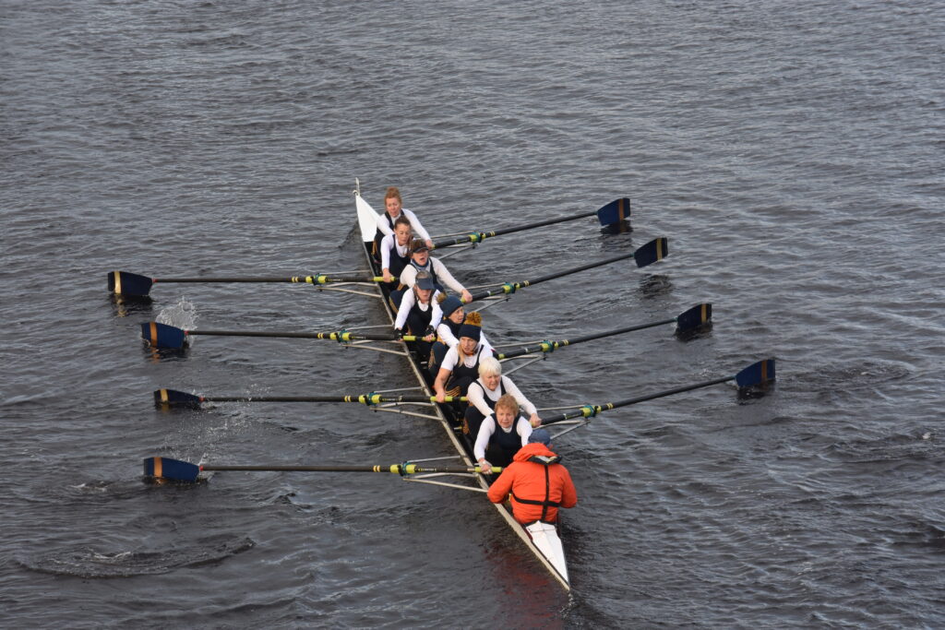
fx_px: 4725
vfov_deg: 7.6
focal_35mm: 180
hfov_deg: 11.4
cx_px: 472
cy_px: 315
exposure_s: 1/250
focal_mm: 120
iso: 640
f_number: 10
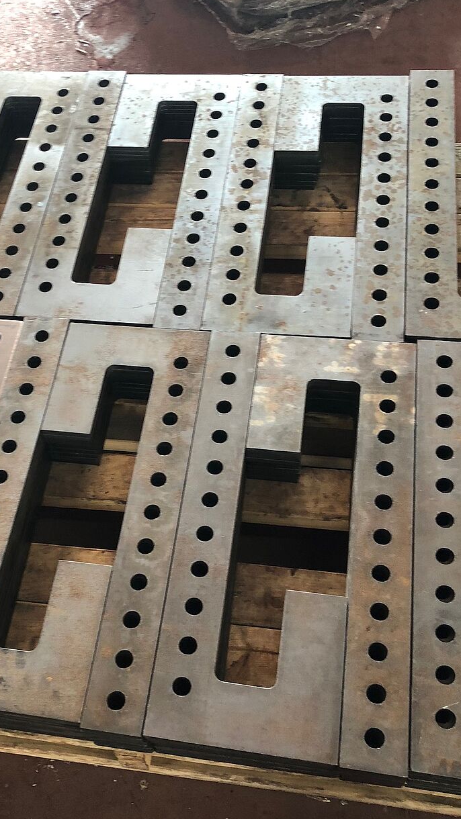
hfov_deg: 29.6
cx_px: 172
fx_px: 869
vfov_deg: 50.5
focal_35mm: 40
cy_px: 426
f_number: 1.8
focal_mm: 4
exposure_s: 1/24
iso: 40
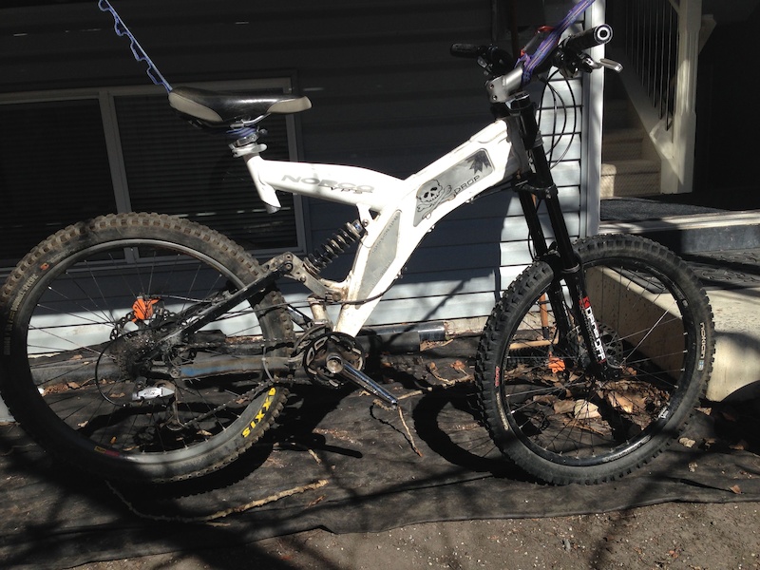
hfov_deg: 55.4
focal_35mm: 33
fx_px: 725
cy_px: 285
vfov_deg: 42.9
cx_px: 380
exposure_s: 1/1427
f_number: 2.4
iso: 50
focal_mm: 4.12
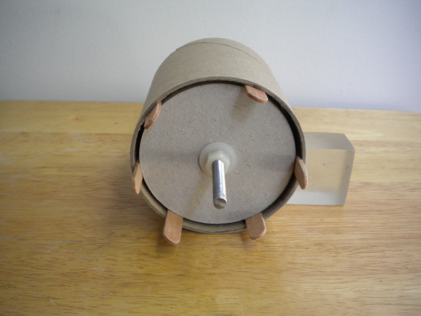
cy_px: 158
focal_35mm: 35
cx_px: 210
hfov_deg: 52.6
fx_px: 426
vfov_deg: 40.7
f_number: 3.1
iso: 307
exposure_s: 1/58.2
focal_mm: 6.3
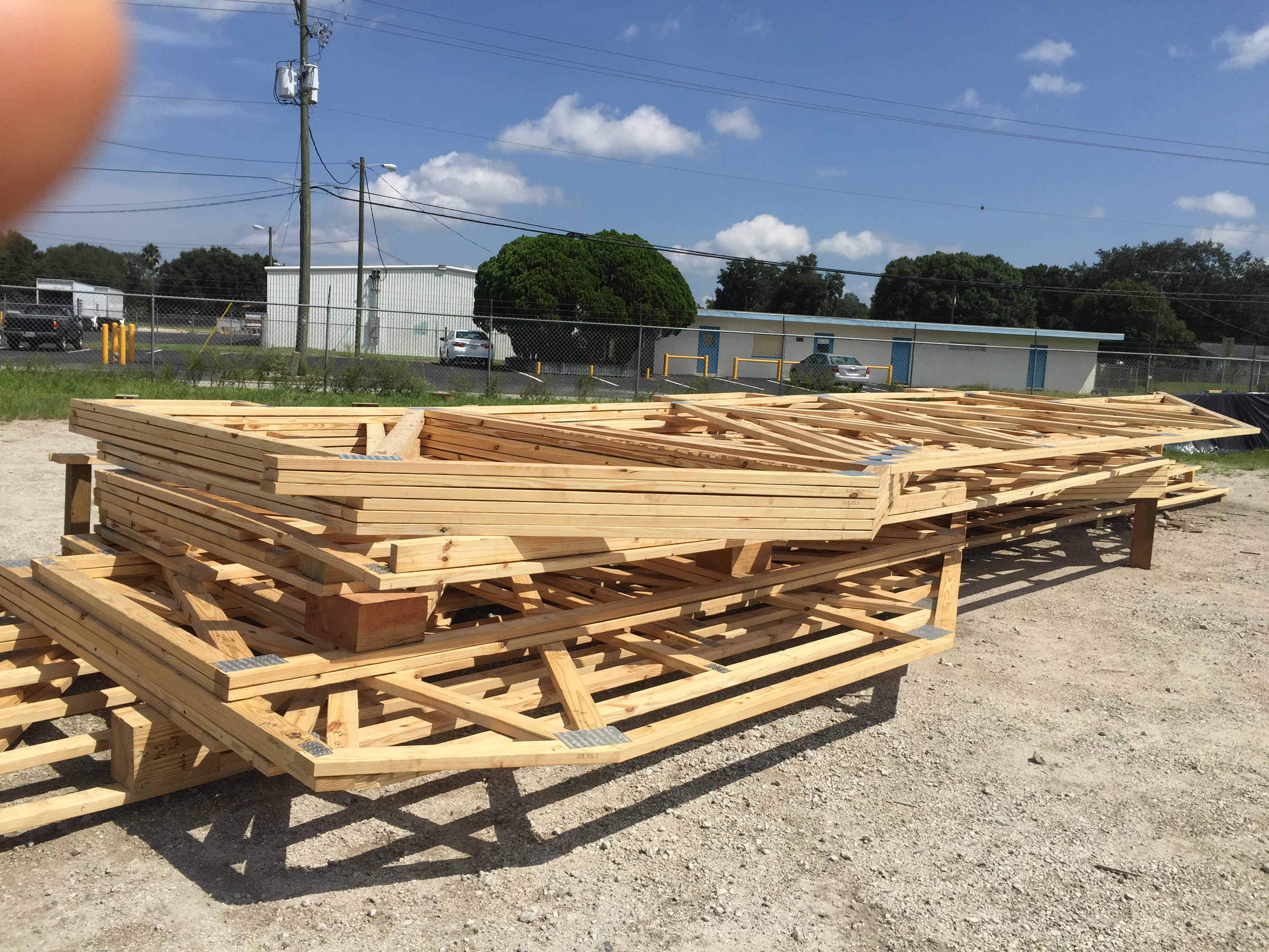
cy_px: 476
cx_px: 634
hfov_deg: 61.7
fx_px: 1063
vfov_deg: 48.2
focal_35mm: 29
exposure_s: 1/3597
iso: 32
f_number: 2.2
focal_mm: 4.15
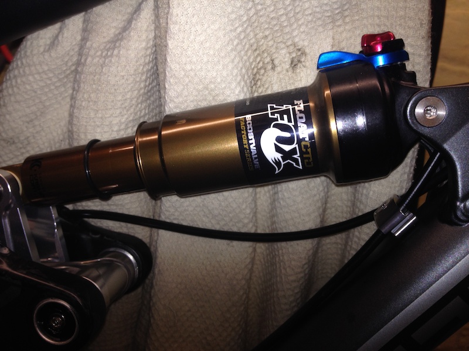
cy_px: 176
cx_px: 234
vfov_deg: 40.7
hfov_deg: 52.6
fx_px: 474
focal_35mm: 35
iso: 50
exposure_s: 1/34
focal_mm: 4.28
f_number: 2.4
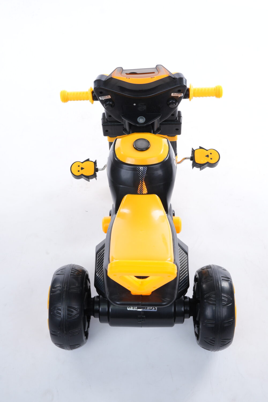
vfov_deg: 46.4
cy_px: 201
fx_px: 469
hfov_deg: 31.9
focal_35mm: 42
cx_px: 134
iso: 160
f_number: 9
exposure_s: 1/125
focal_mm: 28
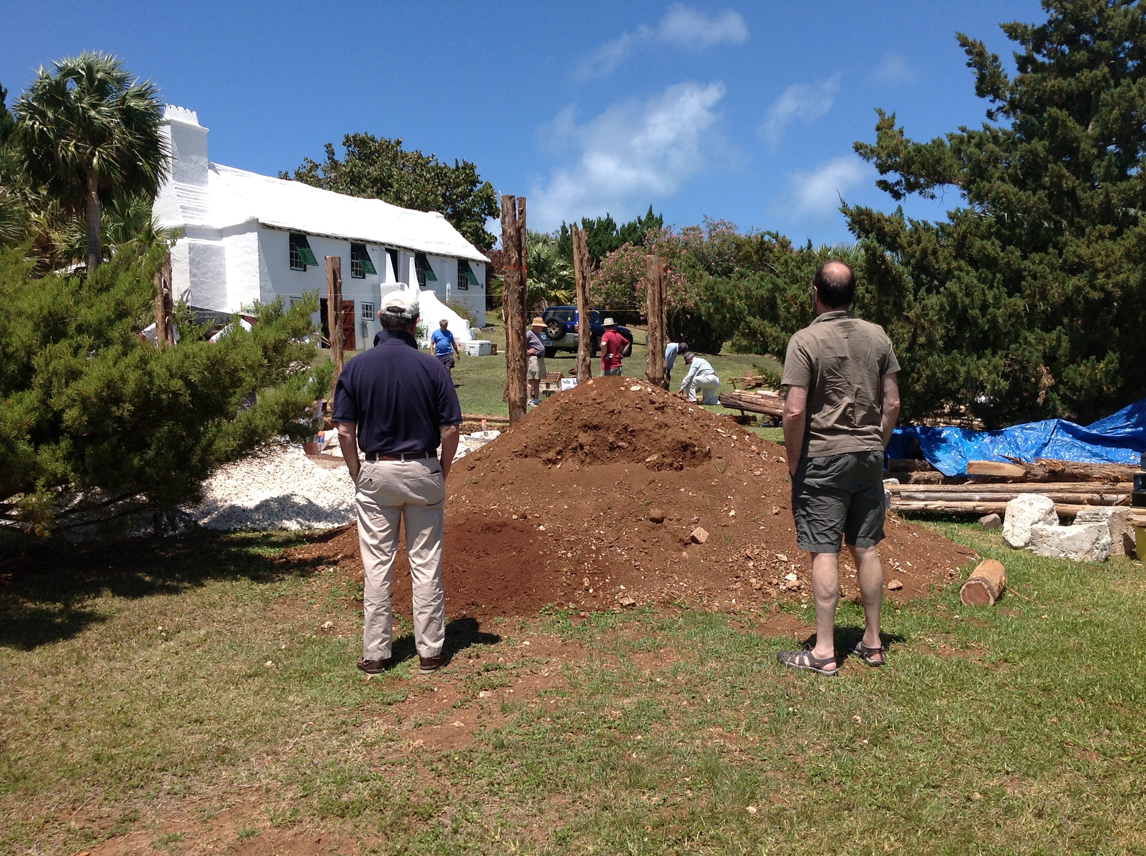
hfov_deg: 52.7
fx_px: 1157
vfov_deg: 40.6
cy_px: 428
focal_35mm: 35
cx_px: 573
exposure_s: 1/1890
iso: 80
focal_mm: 4.28
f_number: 2.4
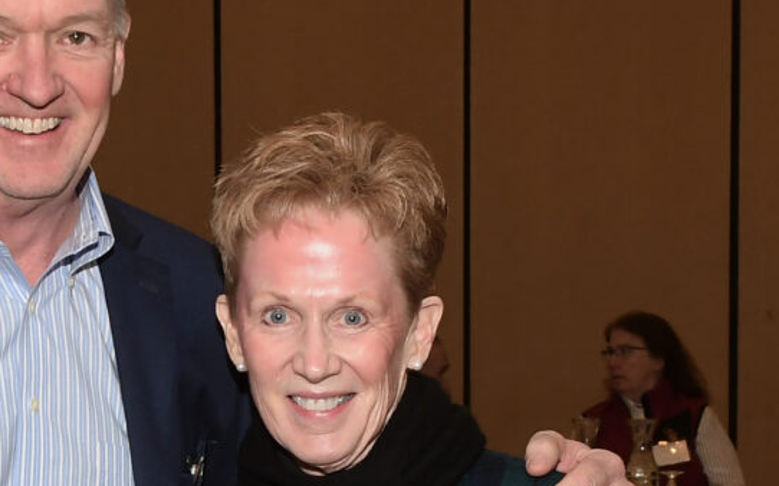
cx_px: 203
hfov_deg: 11.3
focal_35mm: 185
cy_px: 500
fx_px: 3925
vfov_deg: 7.1
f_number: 7.1
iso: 640
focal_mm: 32
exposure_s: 1/80
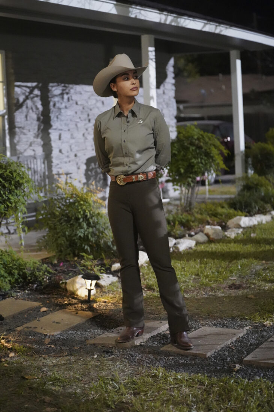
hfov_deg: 18.4
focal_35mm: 74
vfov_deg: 27.3
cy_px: 206
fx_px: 845
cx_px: 137
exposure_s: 1/200
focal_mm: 74
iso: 20000
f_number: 2.8
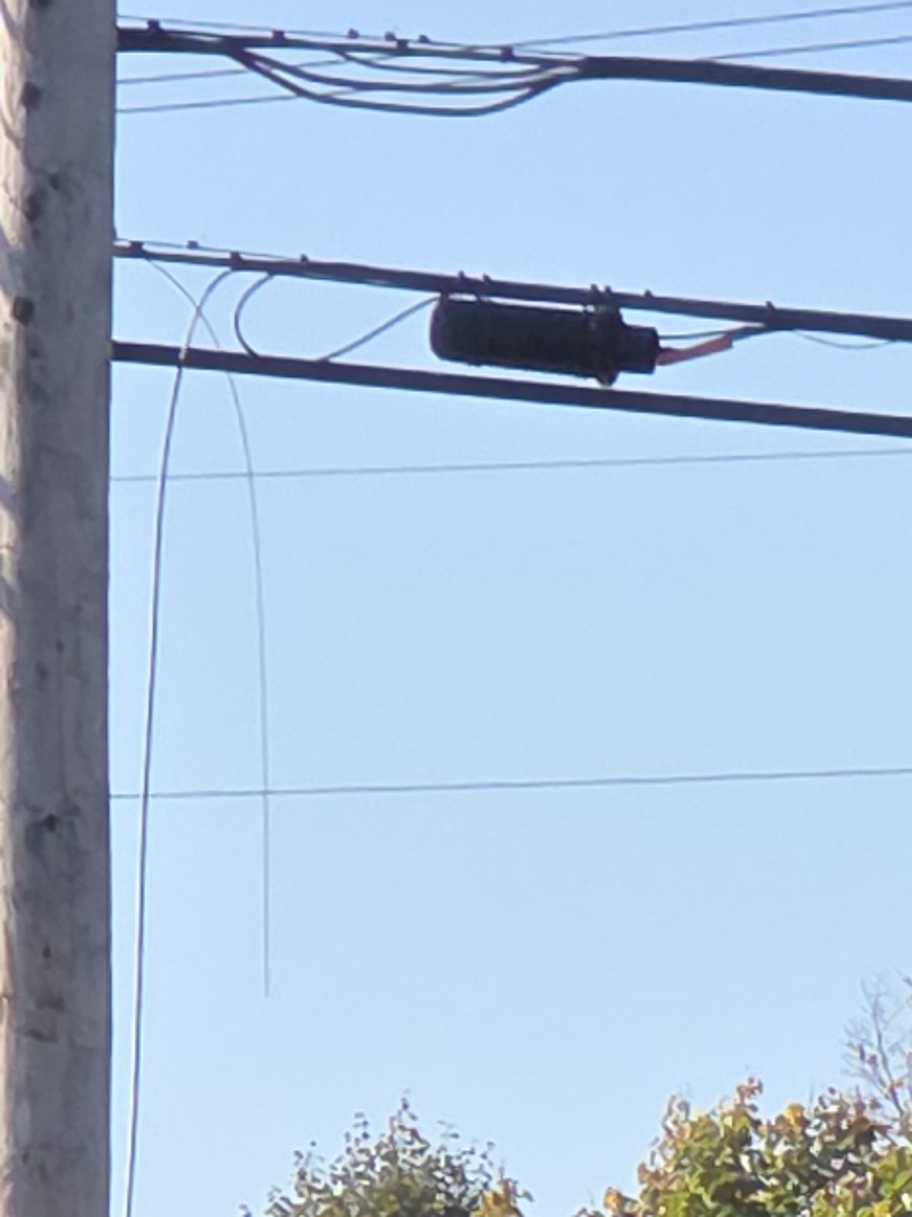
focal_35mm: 444
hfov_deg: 3.3
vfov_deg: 4.4
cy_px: 2060
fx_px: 15608
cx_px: 2507
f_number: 2.4
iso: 25
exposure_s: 1/843
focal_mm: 7
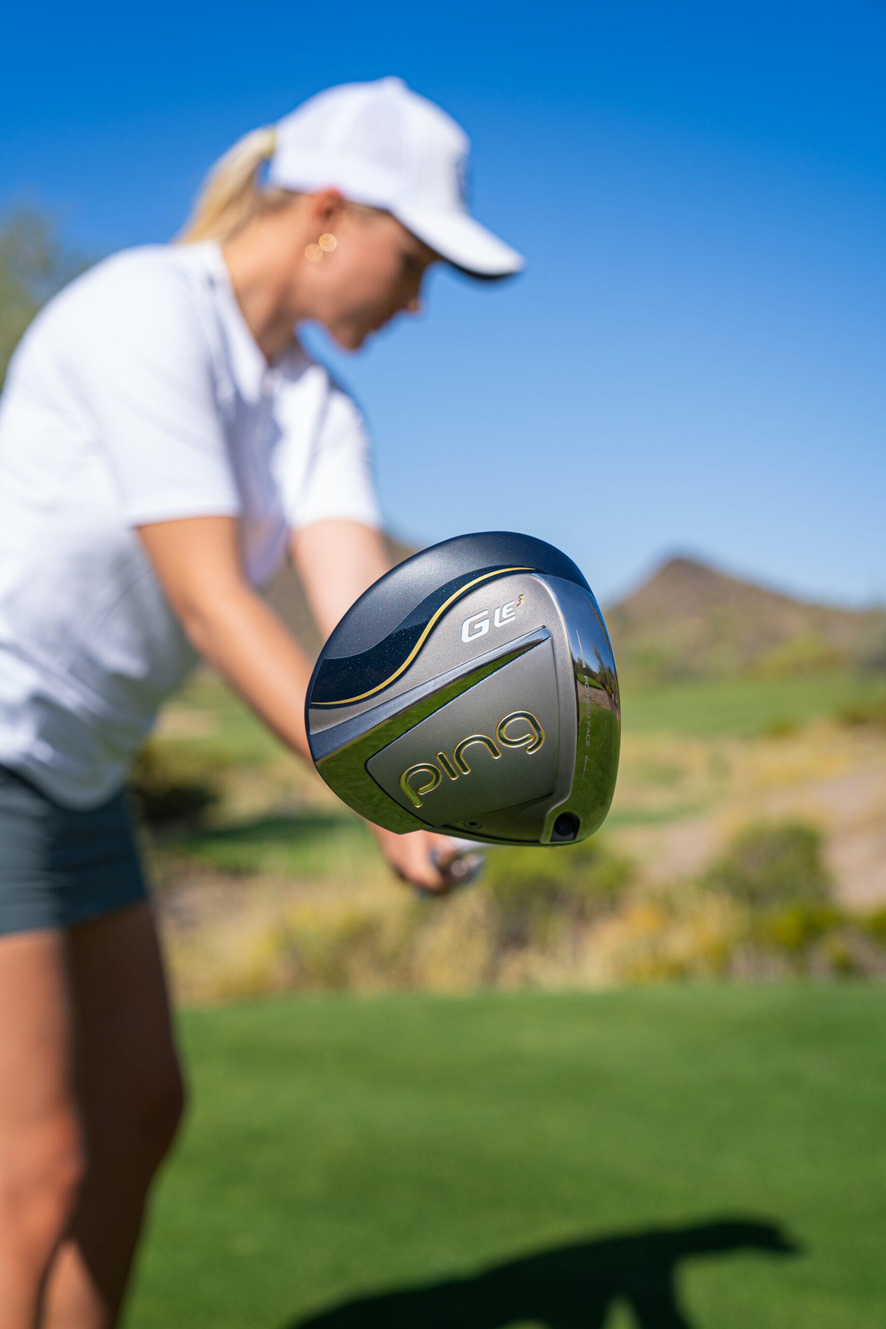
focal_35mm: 56
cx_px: 443
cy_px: 664
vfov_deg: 35.6
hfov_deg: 24.2
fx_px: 2067
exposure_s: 1/1000
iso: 200
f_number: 5
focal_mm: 56
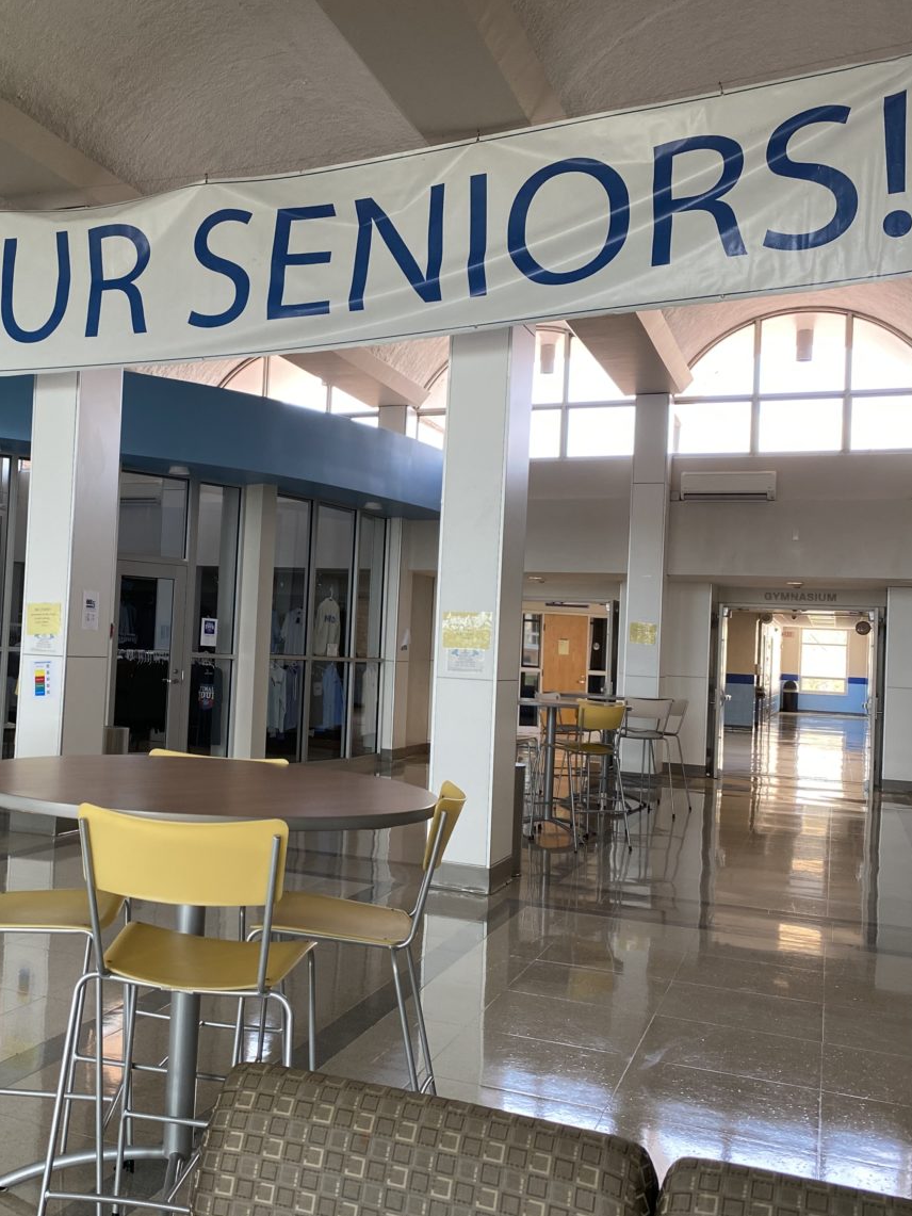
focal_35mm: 35
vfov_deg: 52.6
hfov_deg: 39.5
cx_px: 221
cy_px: 610
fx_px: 1229
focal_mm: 4.25
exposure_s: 1/121
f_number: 1.8
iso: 100
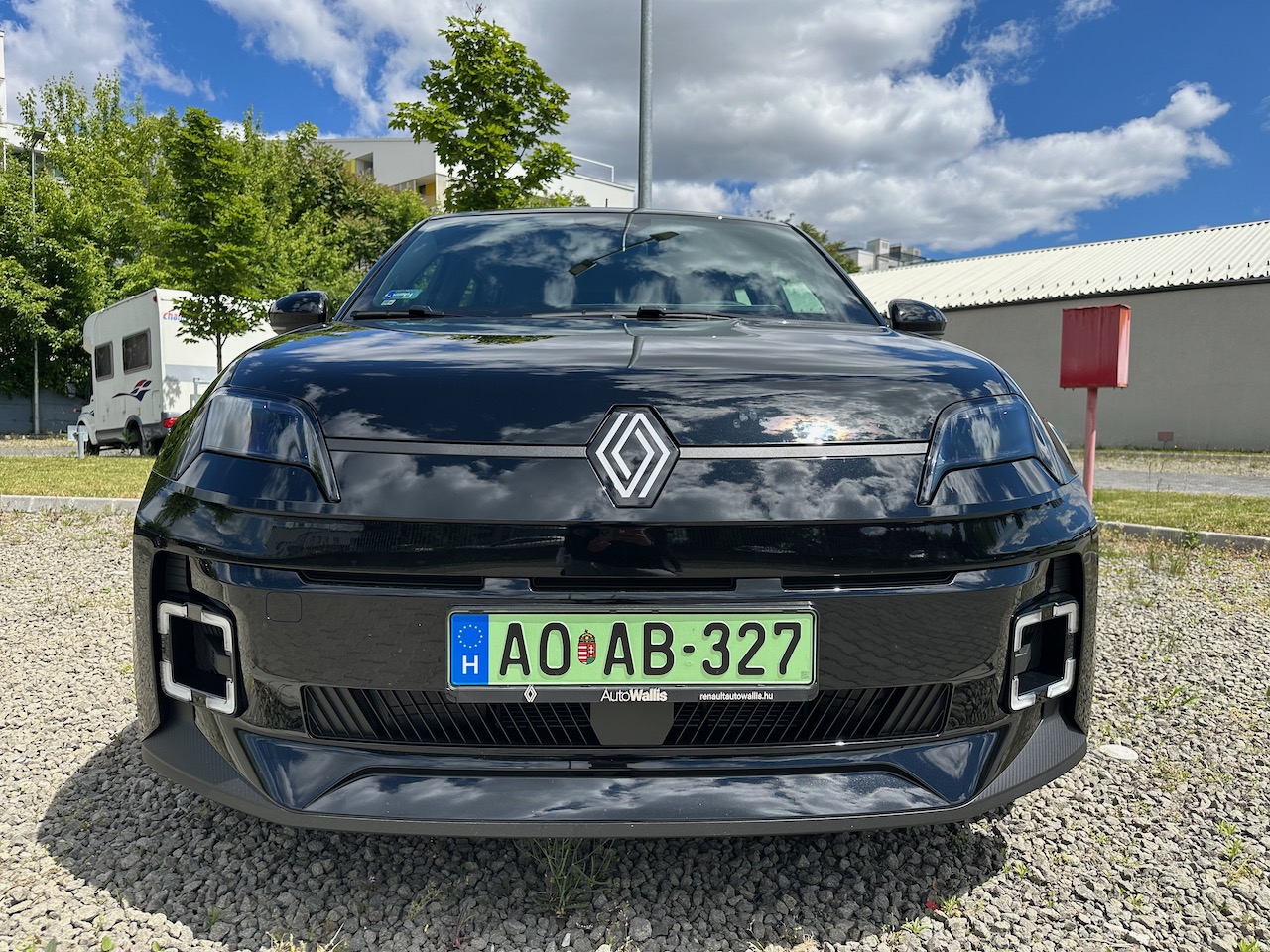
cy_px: 476
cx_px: 635
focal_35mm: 24
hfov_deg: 71.6
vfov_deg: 56.8
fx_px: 881
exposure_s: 1/3861
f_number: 1.78
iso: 80
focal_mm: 6.86
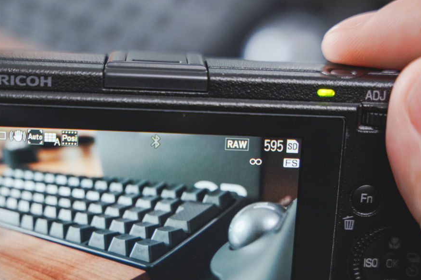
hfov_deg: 22.2
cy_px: 227
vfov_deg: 14.8
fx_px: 1070
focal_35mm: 92
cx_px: 166
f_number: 2.8
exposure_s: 1/160
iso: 400
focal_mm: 50.3
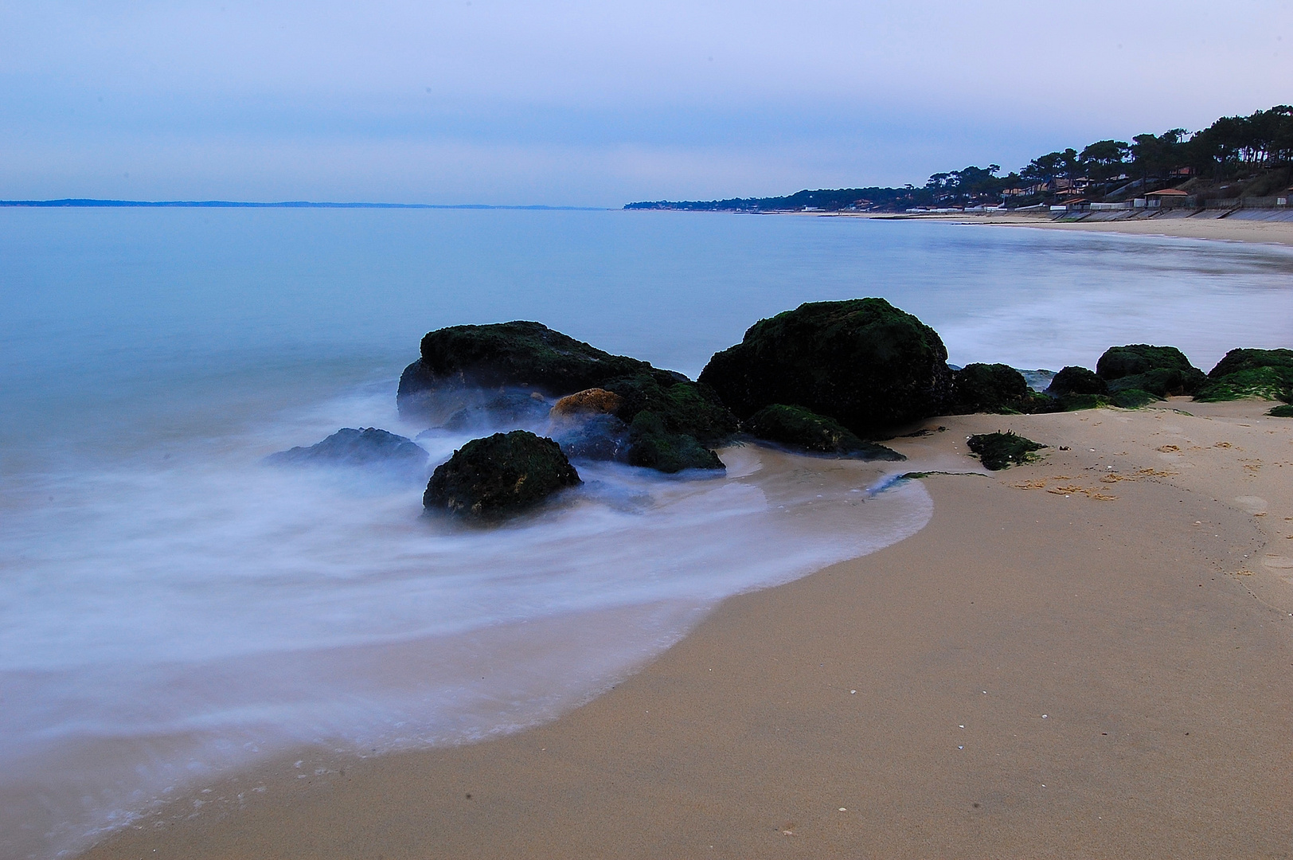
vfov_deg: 47.9
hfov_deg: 67.4
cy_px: 430
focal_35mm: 27
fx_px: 969
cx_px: 646
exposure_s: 4
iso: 200
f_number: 22
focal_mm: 18
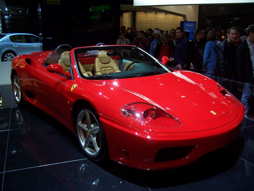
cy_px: 96
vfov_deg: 41.8
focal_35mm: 34
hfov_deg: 54.0
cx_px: 127
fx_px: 249
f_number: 2.7
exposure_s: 1/90
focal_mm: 5.6
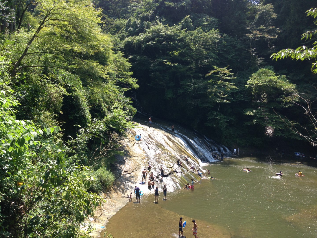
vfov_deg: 42.9
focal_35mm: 33
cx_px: 158
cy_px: 119
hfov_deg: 55.4
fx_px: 302
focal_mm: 4.13
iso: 50
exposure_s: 1/452
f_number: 2.4
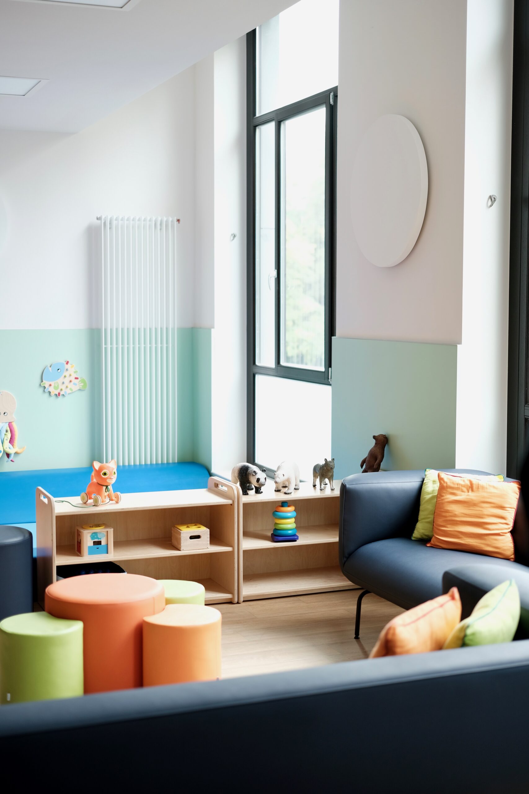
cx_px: 264
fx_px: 1102
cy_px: 397
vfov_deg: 39.6
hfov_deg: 27.0
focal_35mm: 50
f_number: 1.4
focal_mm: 33
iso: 160
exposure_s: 1/100
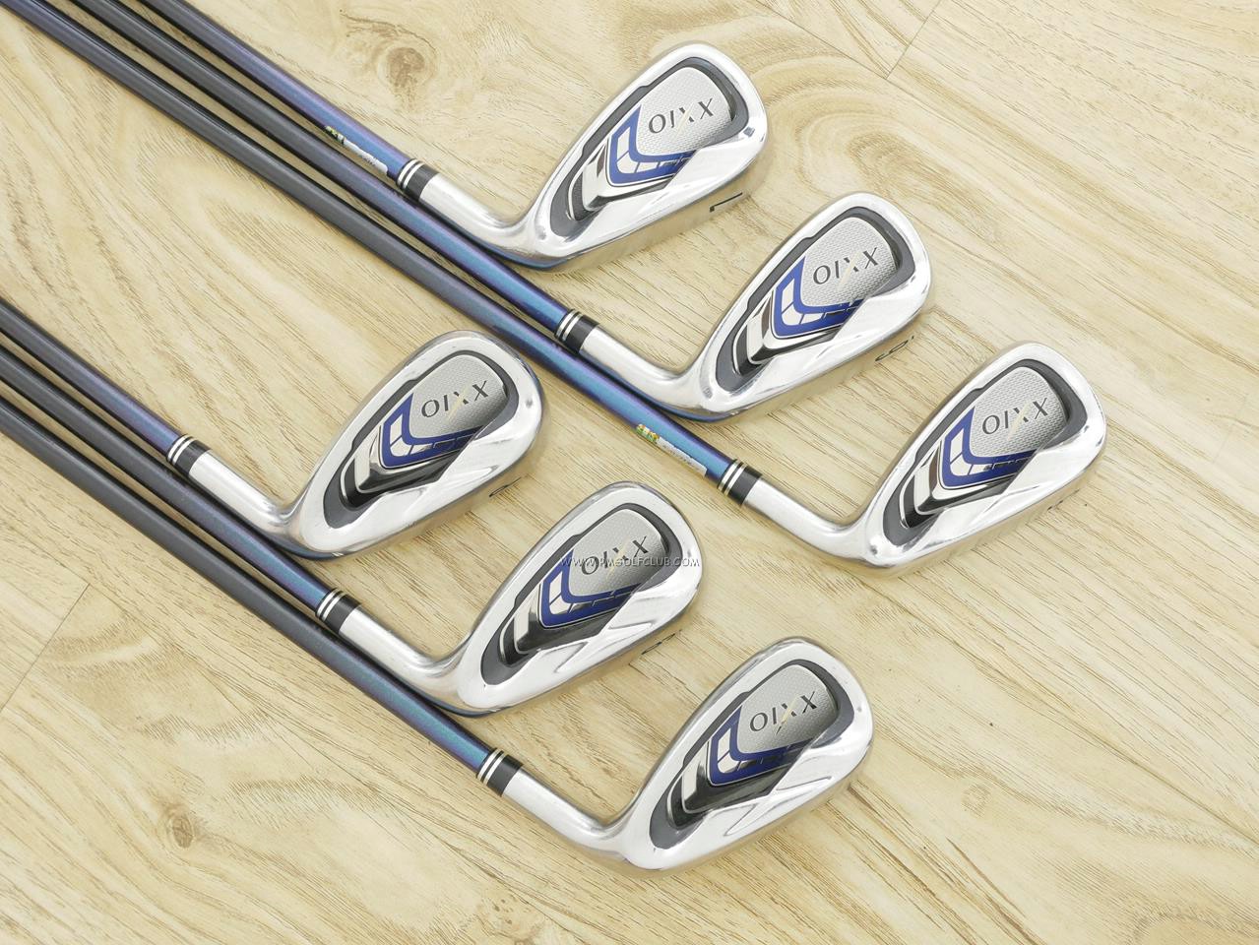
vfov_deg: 29.1
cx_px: 630
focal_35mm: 50
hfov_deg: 38.2
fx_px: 1819
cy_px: 472
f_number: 4.5
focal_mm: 25
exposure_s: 1/30
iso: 1600
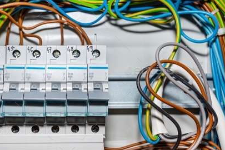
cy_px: 97
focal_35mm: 51
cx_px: 64
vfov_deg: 26.4
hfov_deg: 38.2
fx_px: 319
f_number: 8
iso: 100
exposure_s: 1/60
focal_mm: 35
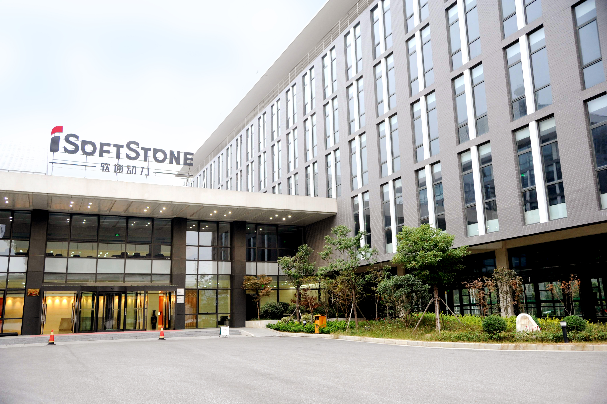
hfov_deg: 60.3
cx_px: 304
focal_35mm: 31
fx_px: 522
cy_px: 202
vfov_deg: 42.3
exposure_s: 1/60
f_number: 4
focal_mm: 31
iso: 640
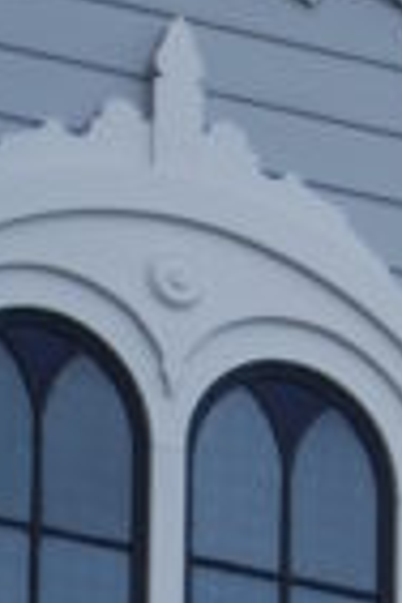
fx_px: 8217
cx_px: 41
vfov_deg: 4.1
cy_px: 1274
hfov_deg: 2.8
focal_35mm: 491
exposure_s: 1/125
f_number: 6.3
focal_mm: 45
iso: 100
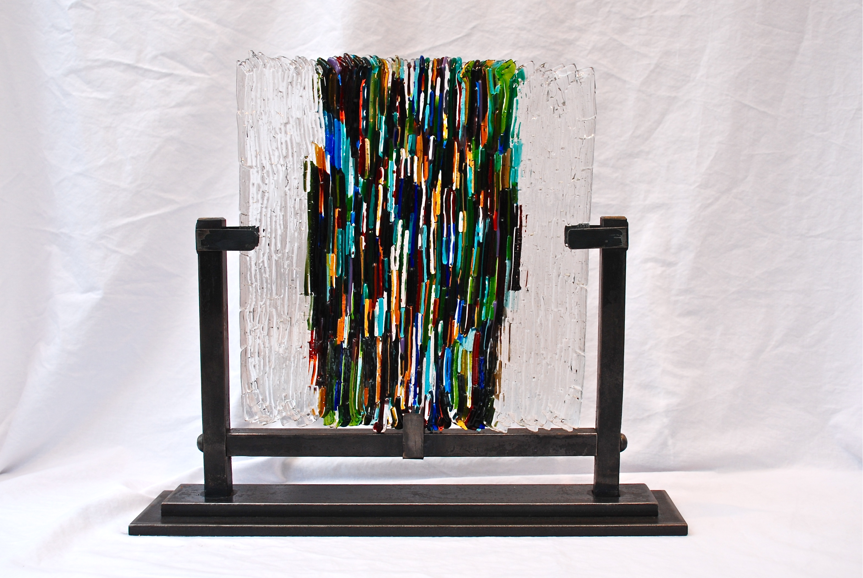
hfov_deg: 53.1
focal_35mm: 36
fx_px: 864
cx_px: 432
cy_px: 289
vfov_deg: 37.0
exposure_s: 1/80
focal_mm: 24
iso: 200
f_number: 4.5
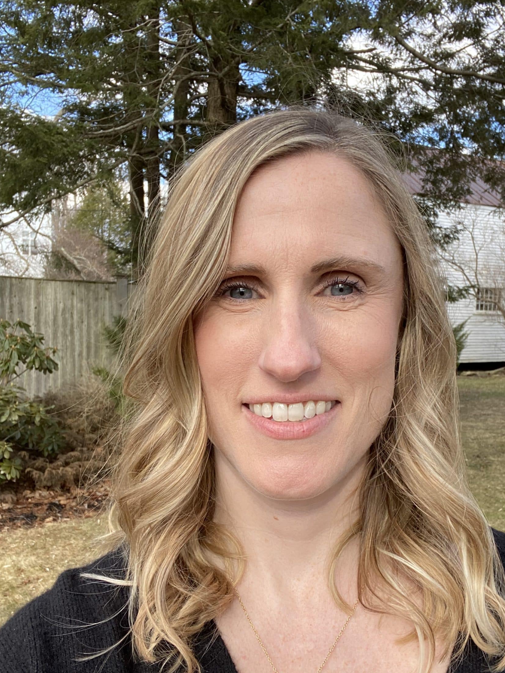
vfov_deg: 52.5
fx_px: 681
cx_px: 294
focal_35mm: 35
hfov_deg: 40.6
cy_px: 369
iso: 25
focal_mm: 2.71
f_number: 2.2
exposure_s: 1/224
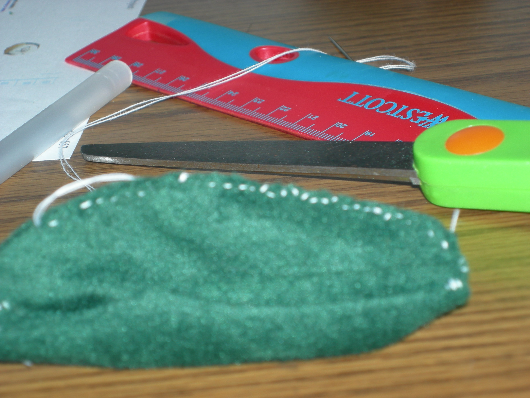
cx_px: 265
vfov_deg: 11.8
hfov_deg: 15.6
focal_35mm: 126
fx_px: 1929
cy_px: 199
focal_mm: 26.3
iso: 64
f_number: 5.2
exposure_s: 1/120
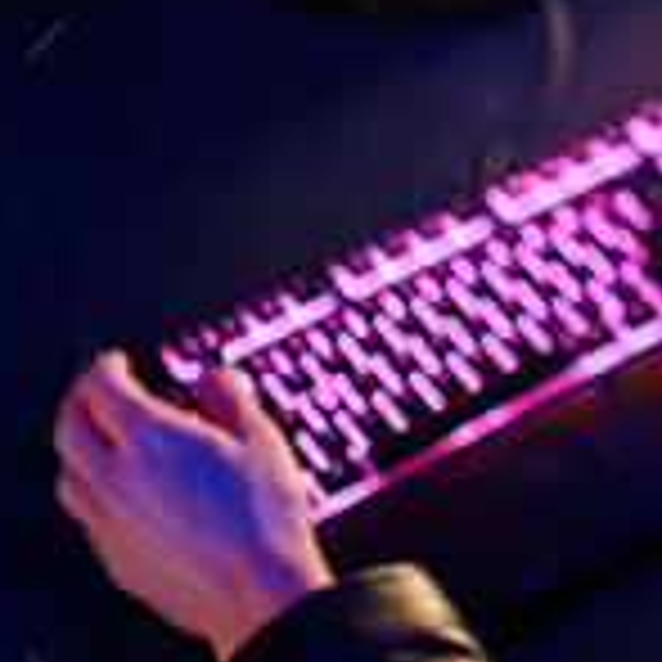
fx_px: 2575
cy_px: -110
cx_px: 1058
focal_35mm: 119
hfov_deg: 13.6
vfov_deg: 14.2
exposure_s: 1/125
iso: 1250
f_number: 1.4
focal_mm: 35
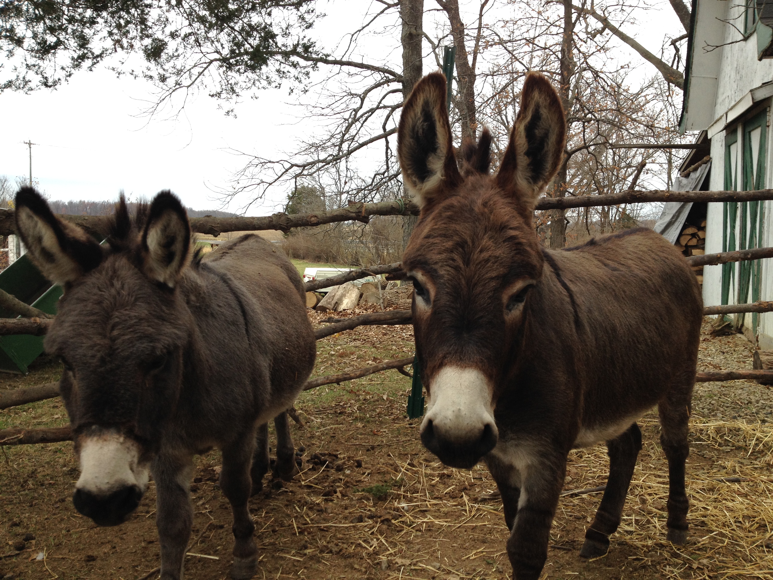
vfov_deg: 40.7
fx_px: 782
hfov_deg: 52.6
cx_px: 386
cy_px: 290
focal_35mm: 35
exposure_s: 1/134
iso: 50
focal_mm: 4.28
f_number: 2.4
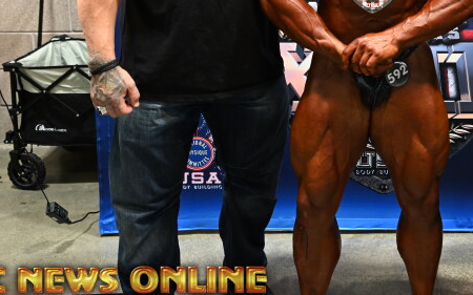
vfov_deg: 22.5
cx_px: 404
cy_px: -12
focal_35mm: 55
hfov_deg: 35.2
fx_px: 709
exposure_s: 1/80
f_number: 4.5
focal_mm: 27
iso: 2000
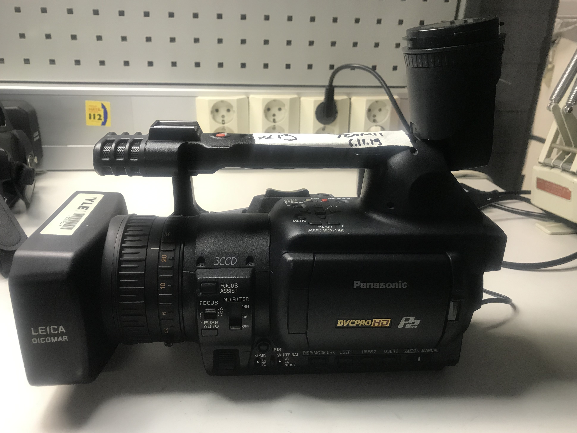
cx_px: 295
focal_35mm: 29
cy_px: 220
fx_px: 483
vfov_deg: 48.2
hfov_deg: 61.7
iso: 40
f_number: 1.8
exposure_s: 1/25
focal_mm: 3.99
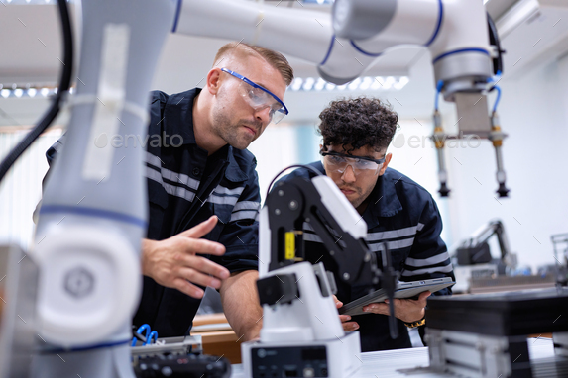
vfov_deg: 36.9
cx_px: 284
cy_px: 187
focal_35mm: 36
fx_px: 568
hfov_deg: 53.1
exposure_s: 1/1000
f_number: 1.4
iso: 1000
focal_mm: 35
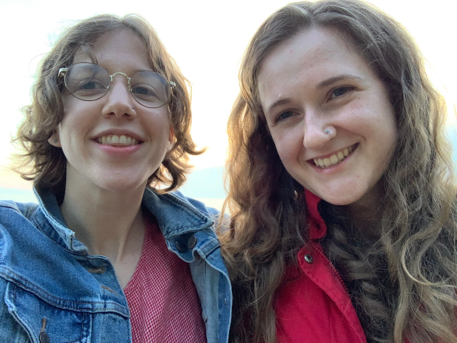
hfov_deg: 56.8
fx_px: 422
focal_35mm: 32
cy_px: 172
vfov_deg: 44.2
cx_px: 228
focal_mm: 2.87
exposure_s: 1/41
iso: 320
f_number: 2.2
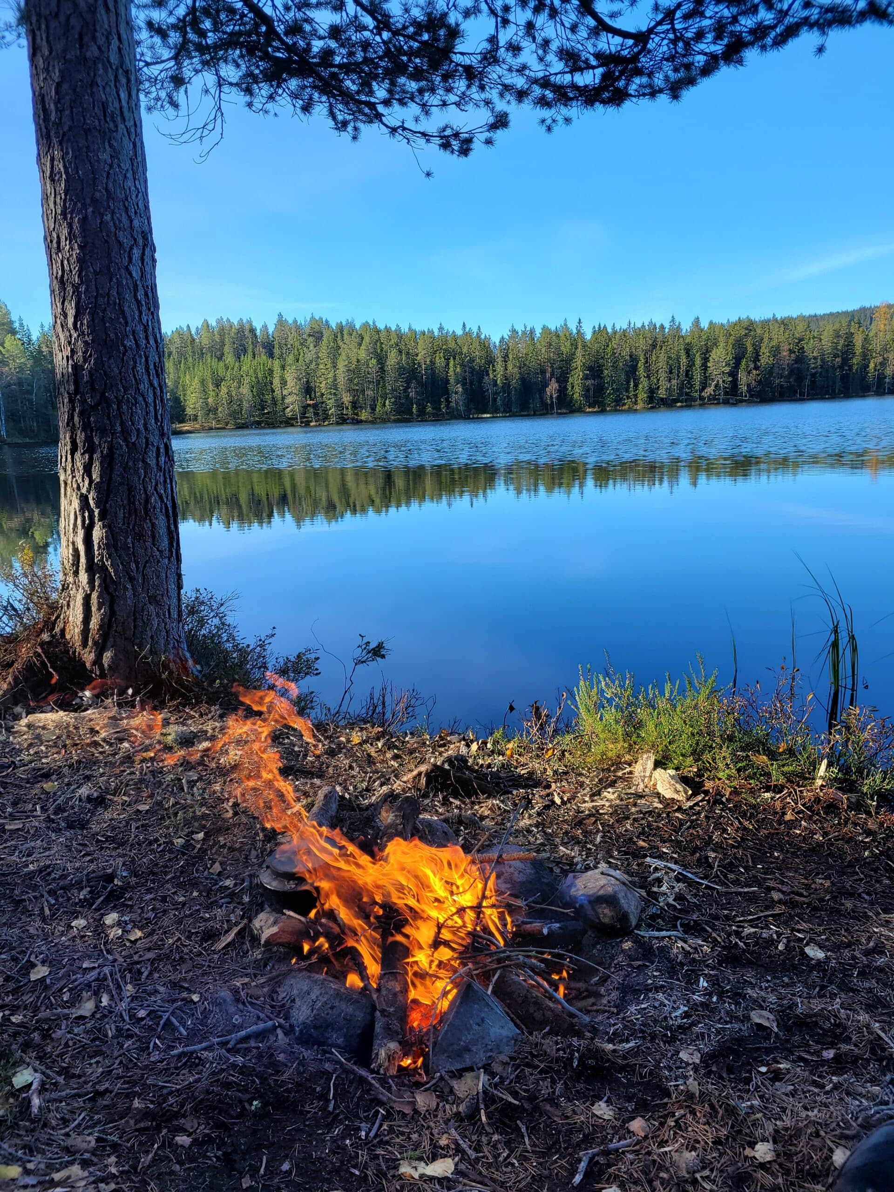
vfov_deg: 67.3
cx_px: 447
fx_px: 895
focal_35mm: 26
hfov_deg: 53.1
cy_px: 596
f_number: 1.8
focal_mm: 5.4
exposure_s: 1/868
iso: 40
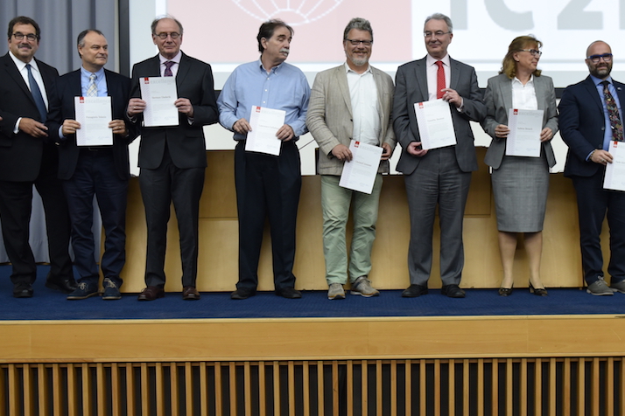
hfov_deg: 38.0
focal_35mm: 52
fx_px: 903
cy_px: 211
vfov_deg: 26.0
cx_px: 388
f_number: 2.8
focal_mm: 29
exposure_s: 1/60
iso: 1100
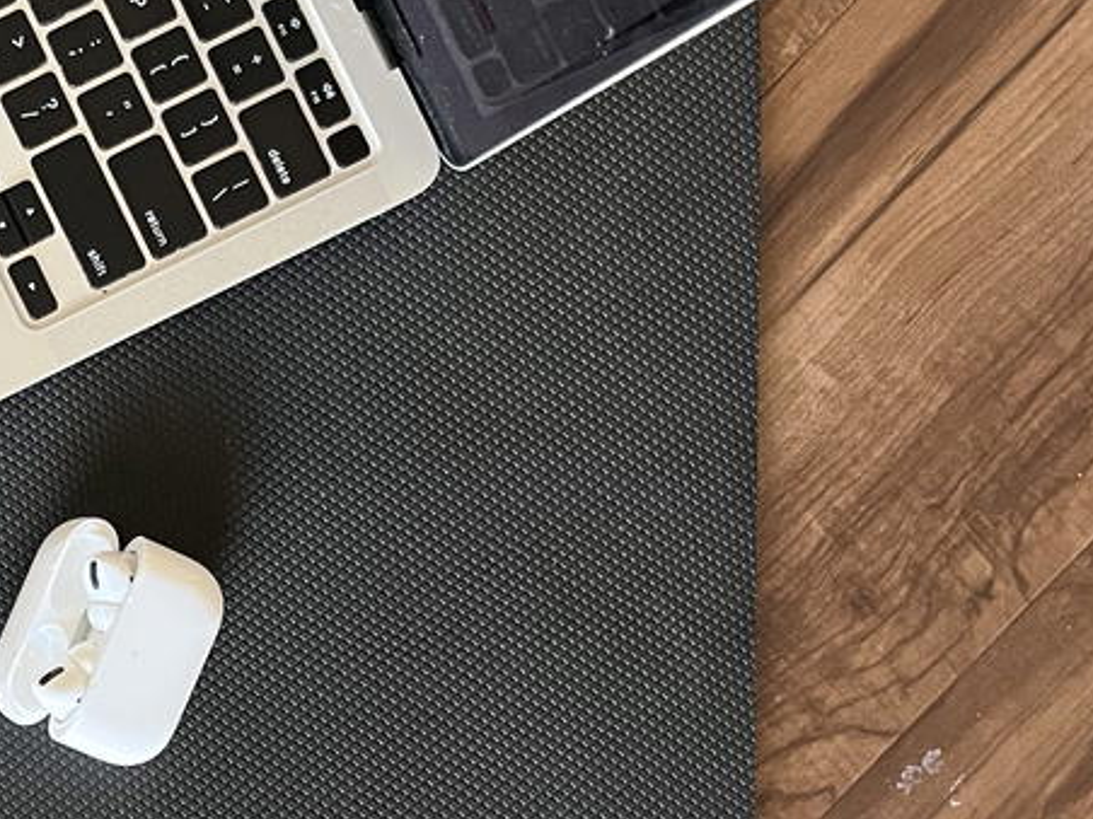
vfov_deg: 21.2
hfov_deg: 25.6
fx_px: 2179
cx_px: -184
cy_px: 536
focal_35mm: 69
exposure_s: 1/40
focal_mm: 5.1
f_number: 1.6
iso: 640
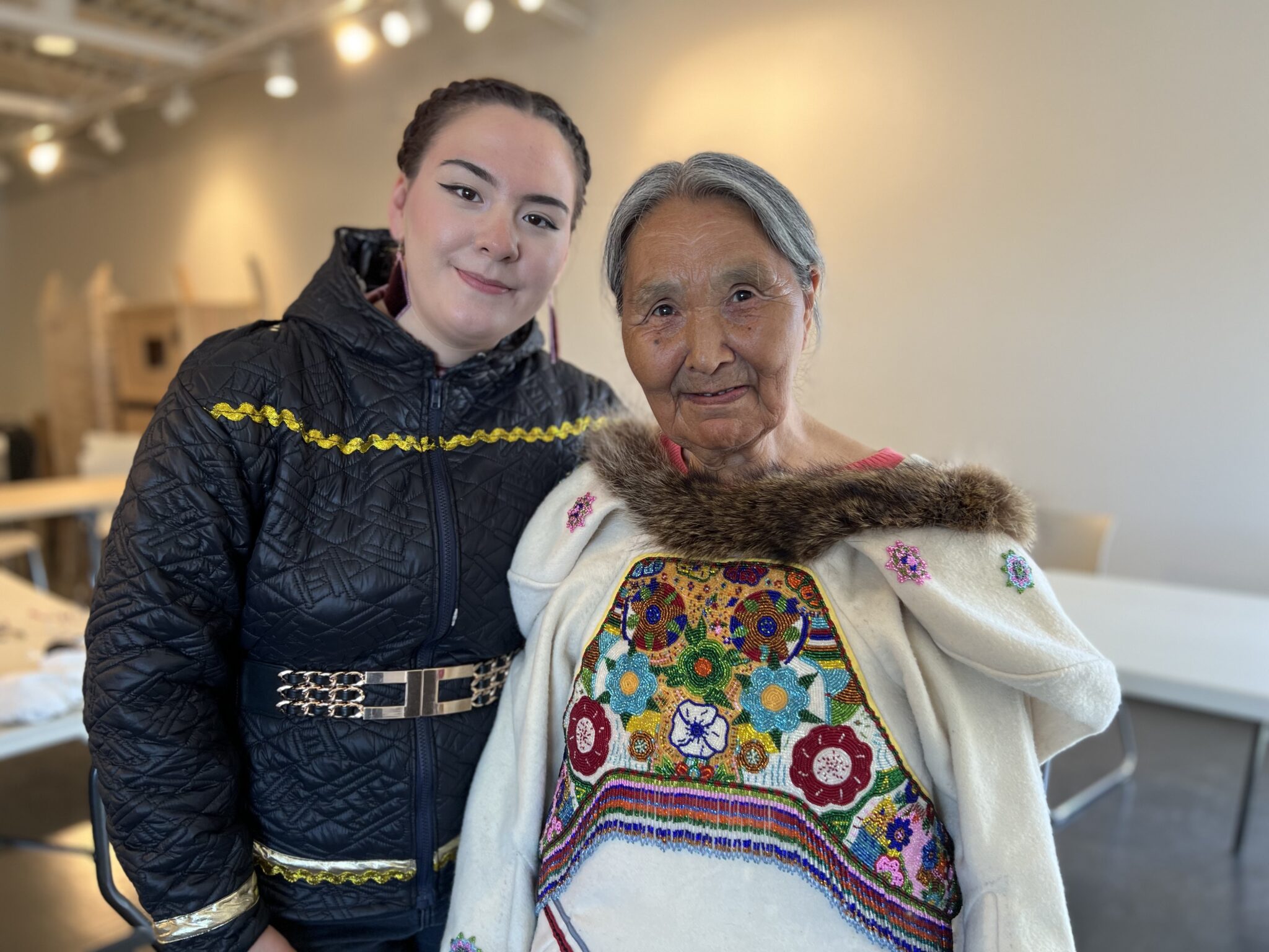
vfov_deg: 53.1
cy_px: 476
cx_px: 634
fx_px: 953
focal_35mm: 26
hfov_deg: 67.3
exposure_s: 1/120
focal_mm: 5.7
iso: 50
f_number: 1.5
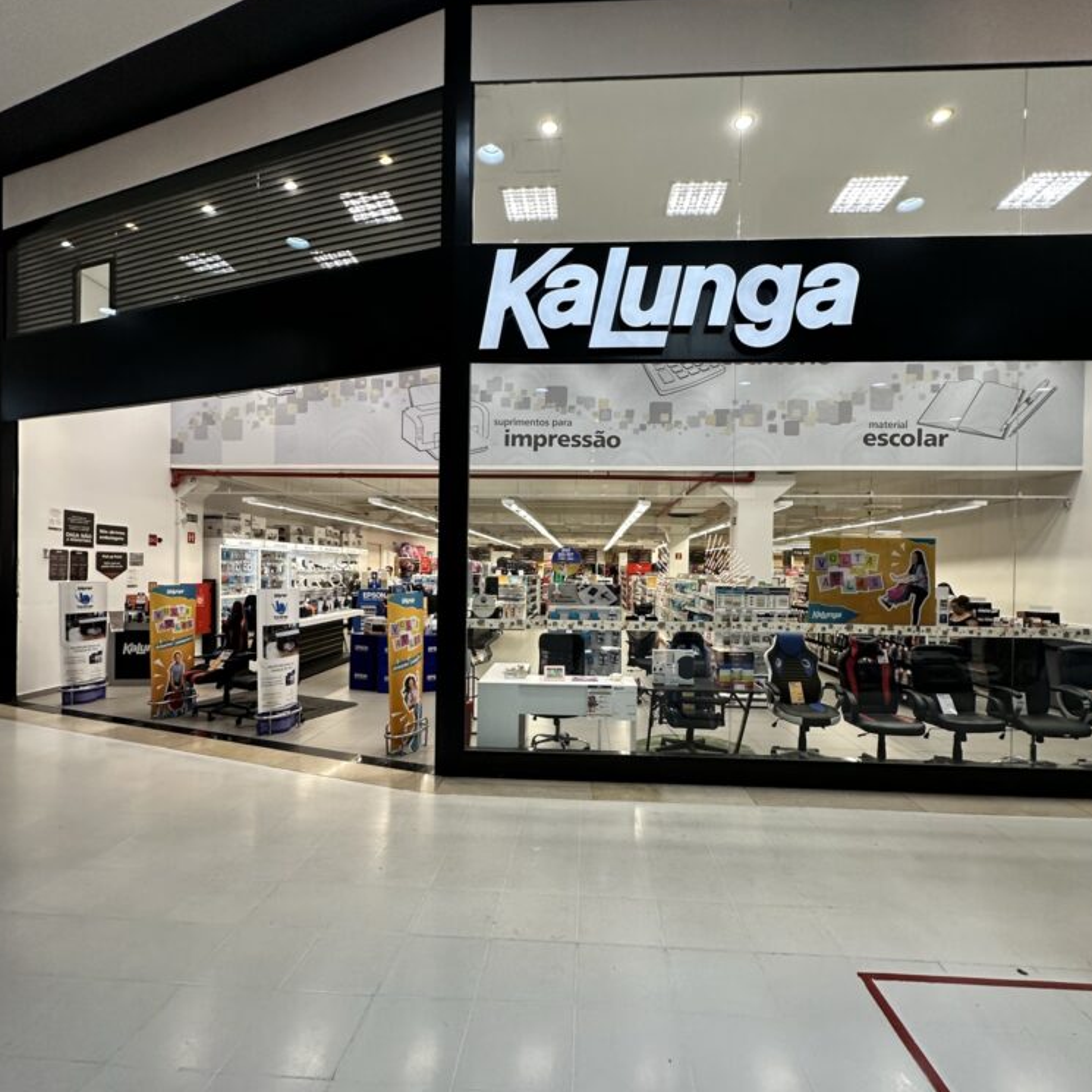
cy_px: 576
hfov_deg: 84.0
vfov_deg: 83.9
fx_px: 607
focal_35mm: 17
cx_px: 551
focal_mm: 2.22
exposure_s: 1/120
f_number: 2.2
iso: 200
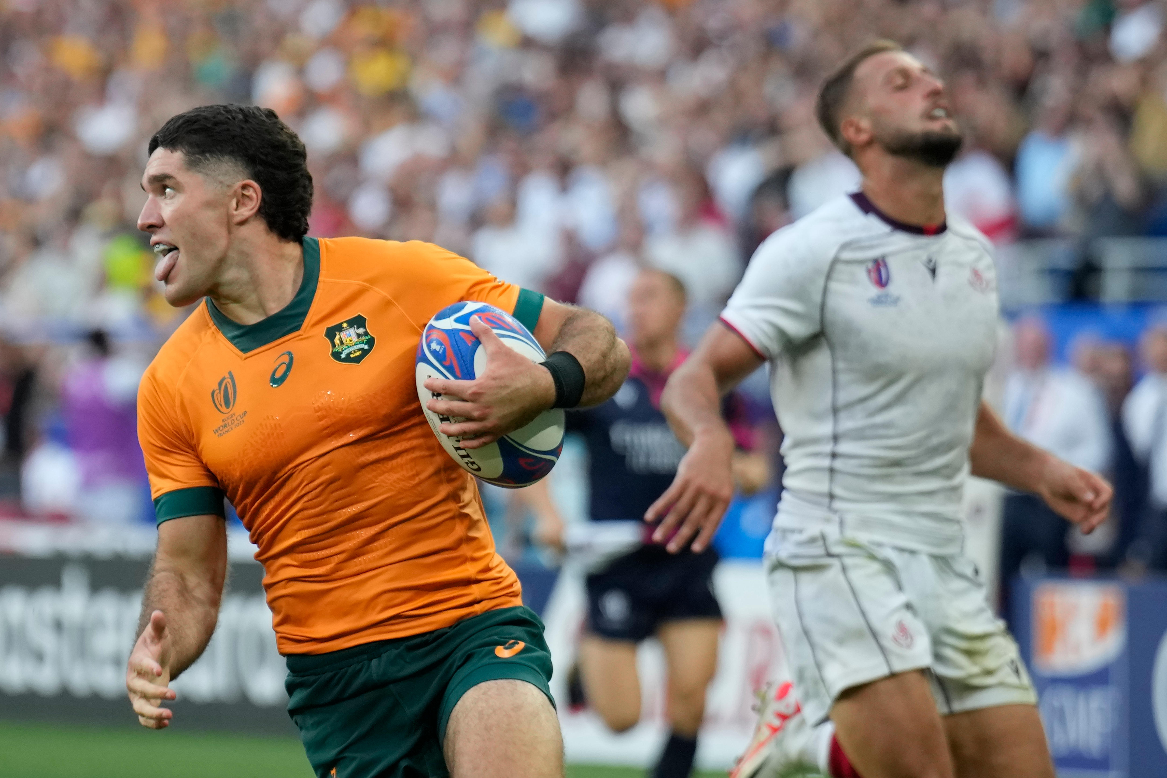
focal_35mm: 173
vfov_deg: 7.9
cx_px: 584
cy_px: 389
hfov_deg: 11.9
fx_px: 5607
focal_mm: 173
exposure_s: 1/2000
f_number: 2.8
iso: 1600
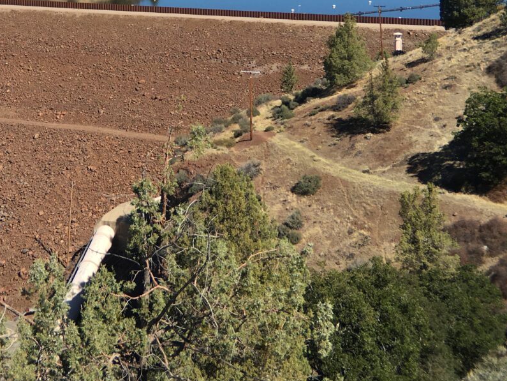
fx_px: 821
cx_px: 98
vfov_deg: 25.5
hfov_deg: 33.3
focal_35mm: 56
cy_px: 62
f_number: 2.2
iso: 25
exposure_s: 1/1304
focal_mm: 4.15
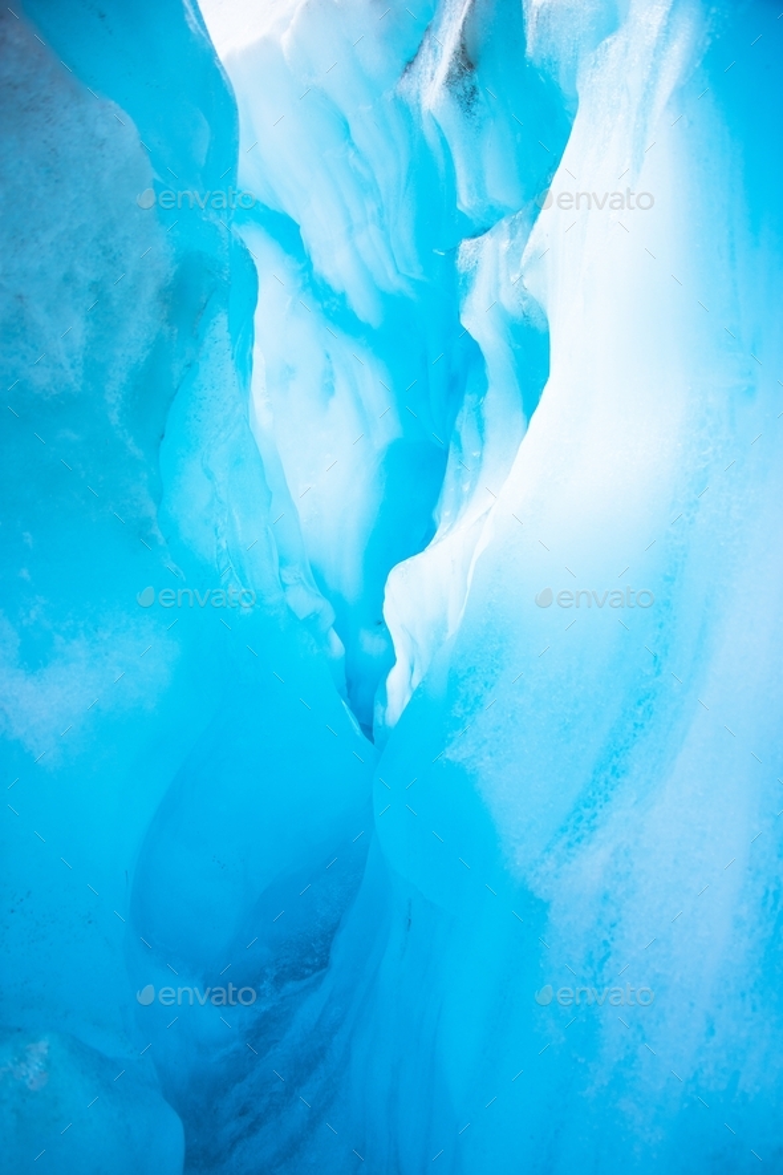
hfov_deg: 50.4
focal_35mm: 26
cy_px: 588
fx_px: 832
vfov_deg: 70.4
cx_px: 392
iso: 100
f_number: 2.8
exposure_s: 1/2000
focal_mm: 17
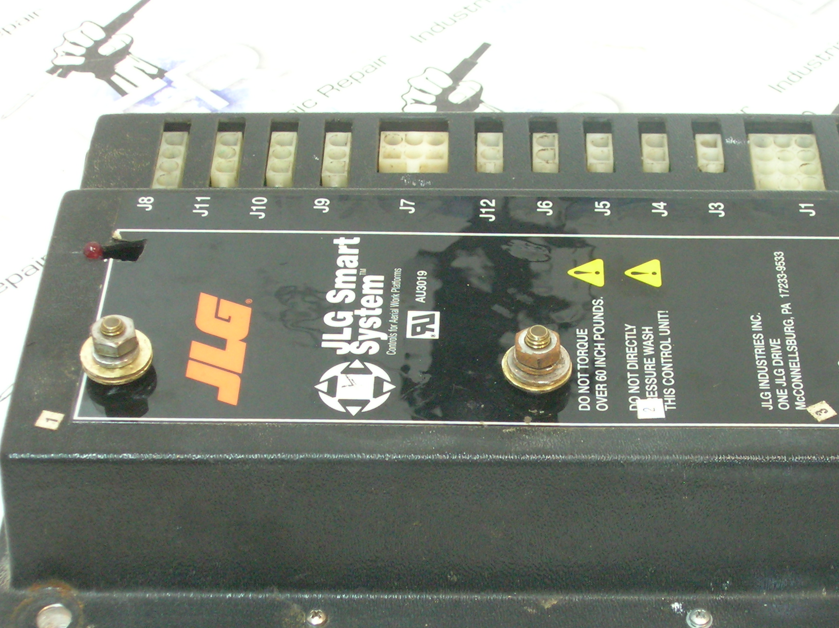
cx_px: 516
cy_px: 398
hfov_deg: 25.3
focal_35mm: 77
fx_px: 1865
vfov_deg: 19.1
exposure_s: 1/3.3
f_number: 3.5
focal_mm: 9.7
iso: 200
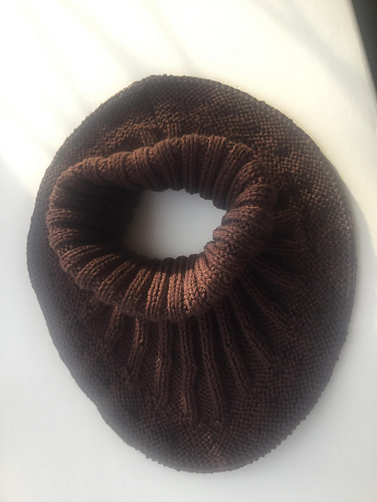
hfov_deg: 45.4
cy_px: 251
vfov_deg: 58.4
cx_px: 188
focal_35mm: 31
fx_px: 450
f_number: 2.4
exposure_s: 1/50
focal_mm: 3.3
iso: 25
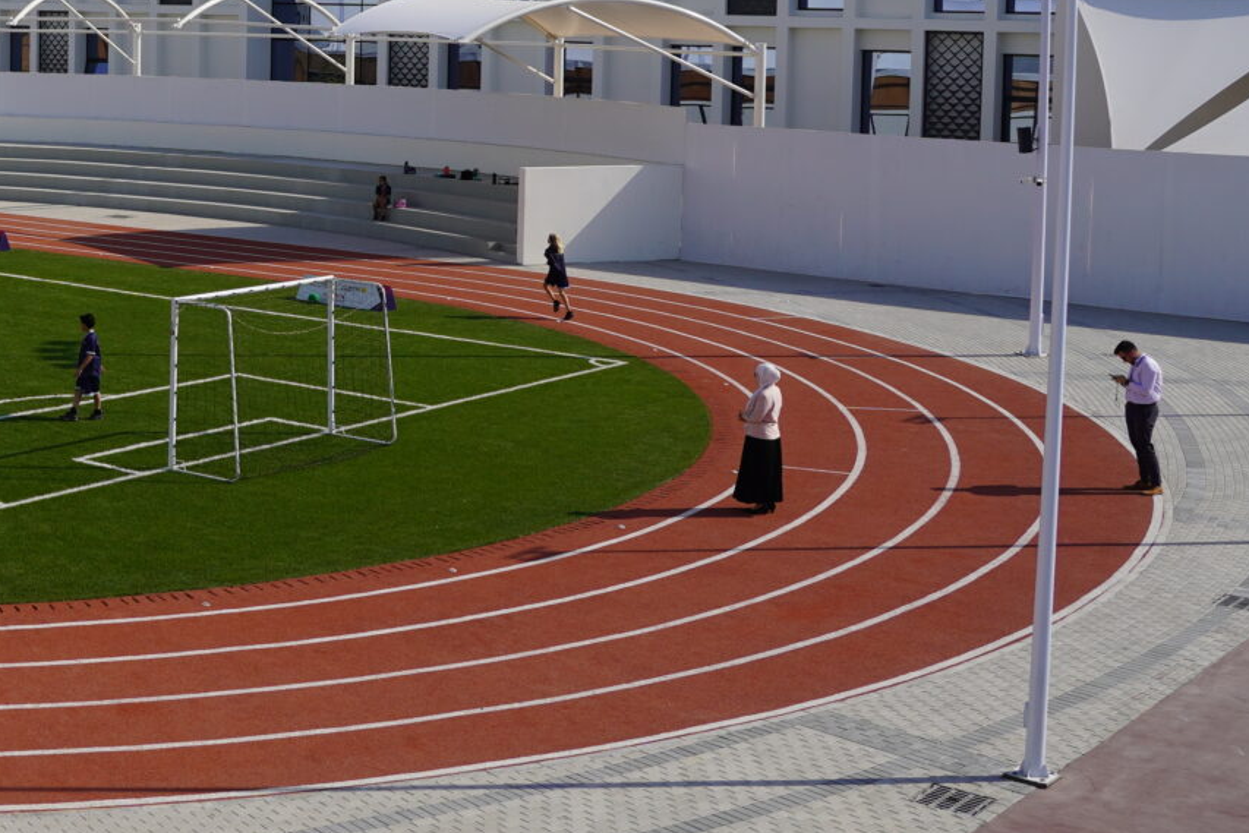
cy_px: 116
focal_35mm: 61
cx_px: -124
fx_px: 2124
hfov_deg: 29.5
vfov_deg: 21.8
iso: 100
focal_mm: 17
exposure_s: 1/1250
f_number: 5
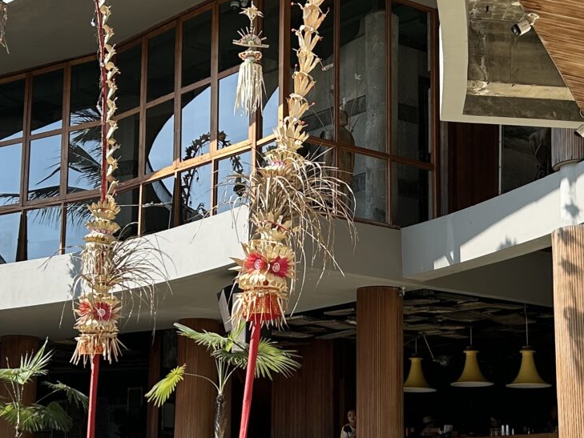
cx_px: 339
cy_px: 271
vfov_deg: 20.1
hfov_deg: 26.6
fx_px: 1232
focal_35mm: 73
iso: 50
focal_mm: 5.7
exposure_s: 1/2632
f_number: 1.5
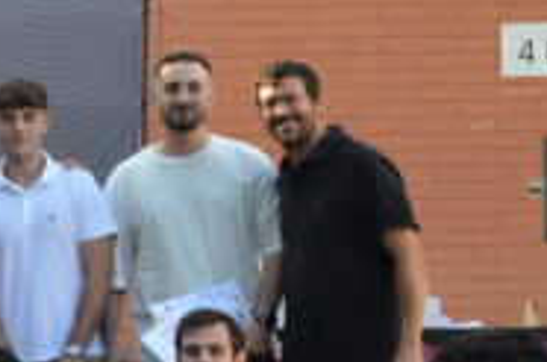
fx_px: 2258
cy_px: 266
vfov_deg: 9.1
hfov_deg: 12.8
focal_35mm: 149
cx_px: -376
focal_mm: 24
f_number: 5.6
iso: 200
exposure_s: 1/125
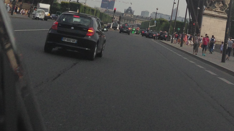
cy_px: -154
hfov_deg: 21.9
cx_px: 185
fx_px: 596
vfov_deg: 11.1
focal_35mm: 96
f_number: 2.4
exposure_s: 1/2262
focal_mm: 4.12
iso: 50
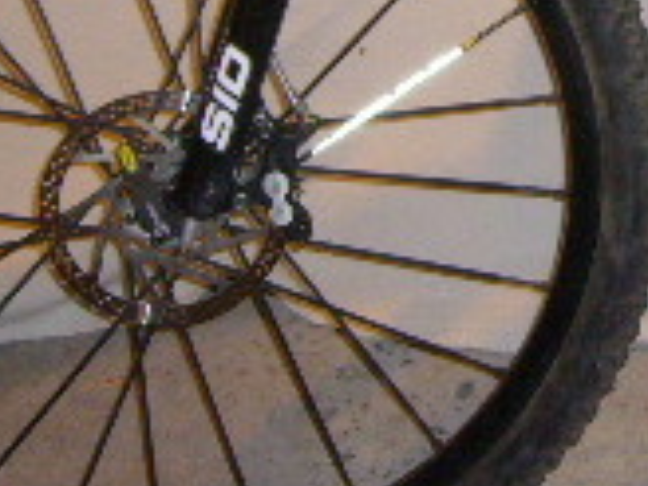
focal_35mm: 137
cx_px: 905
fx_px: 2565
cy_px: -178
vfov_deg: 10.5
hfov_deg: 13.7
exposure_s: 1/8
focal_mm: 5.8
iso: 125
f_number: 2.8
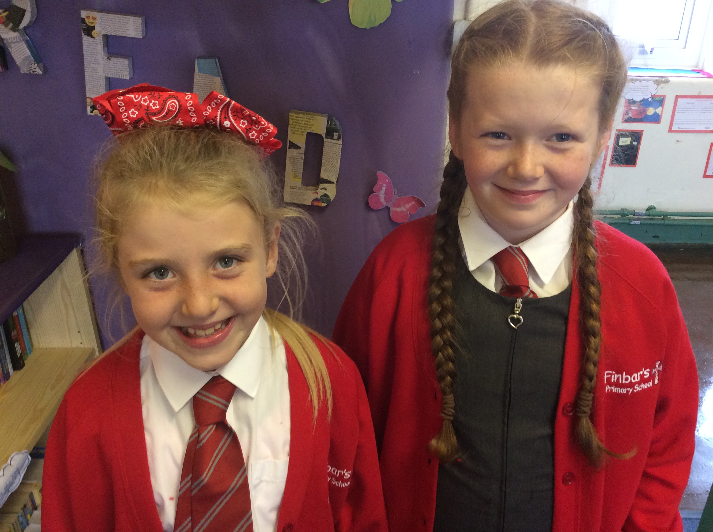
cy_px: 266
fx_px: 658
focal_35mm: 32
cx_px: 356
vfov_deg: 44.1
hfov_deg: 56.9
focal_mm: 3.3
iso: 100
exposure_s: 1/25
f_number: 2.4
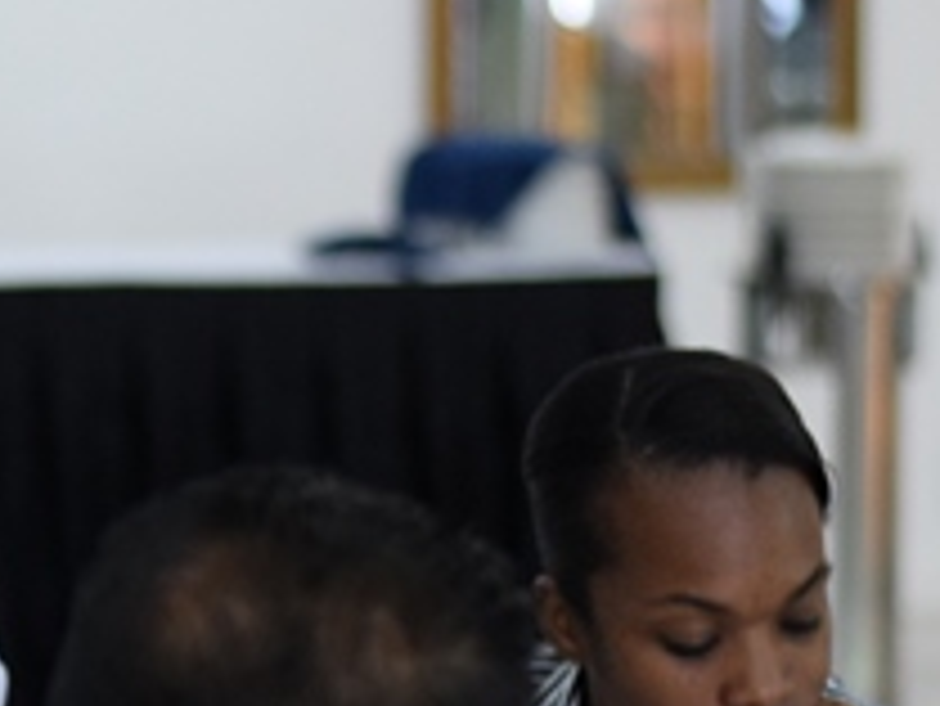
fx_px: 6005
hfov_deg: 8.9
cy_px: 569
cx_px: -162
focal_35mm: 221
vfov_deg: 6.7
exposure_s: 1/60
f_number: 1.8
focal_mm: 50
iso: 1600
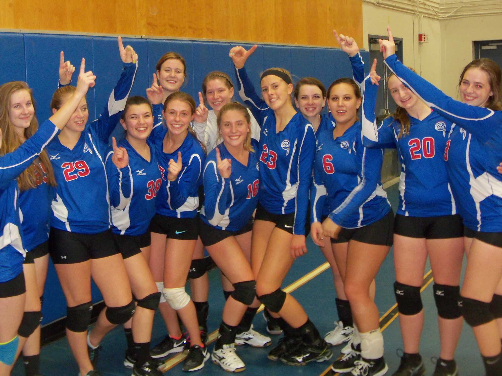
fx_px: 725
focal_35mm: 50
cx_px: 251
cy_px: 188
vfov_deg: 29.1
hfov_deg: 38.2
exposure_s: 1/30
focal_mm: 8.8
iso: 400
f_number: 3.8
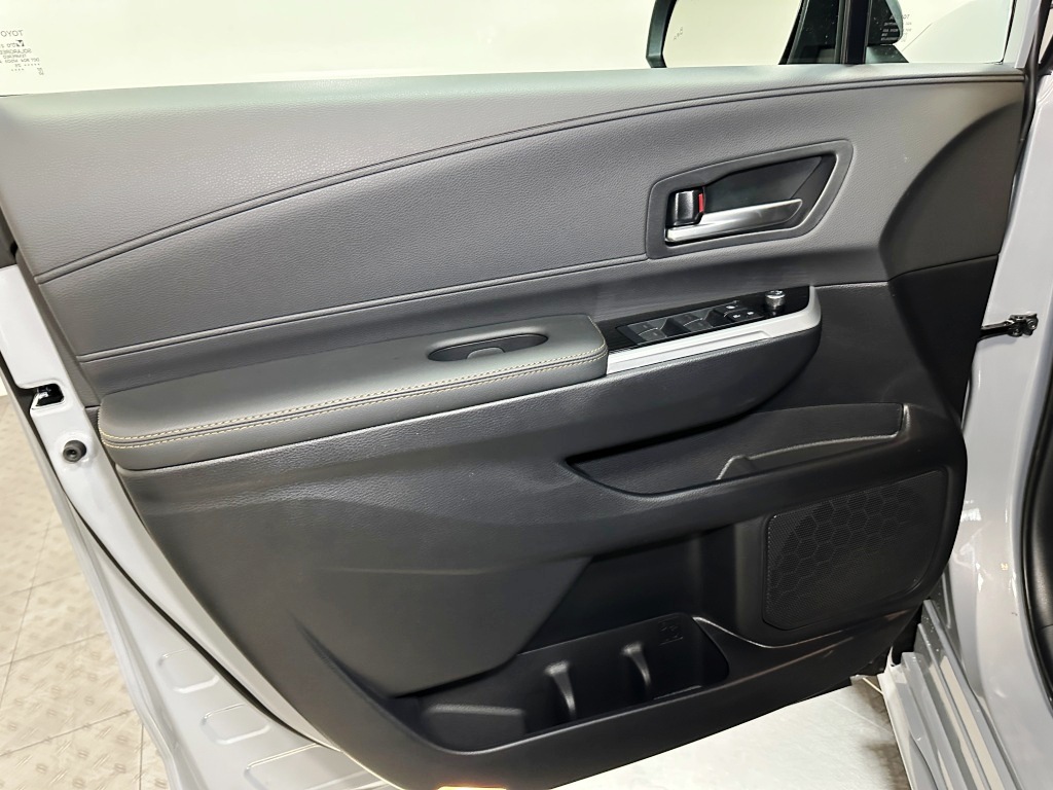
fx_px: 730
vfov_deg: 56.8
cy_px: 395
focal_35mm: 24
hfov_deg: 71.6
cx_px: 526
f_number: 1.78
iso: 800
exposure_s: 1/40
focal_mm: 6.86
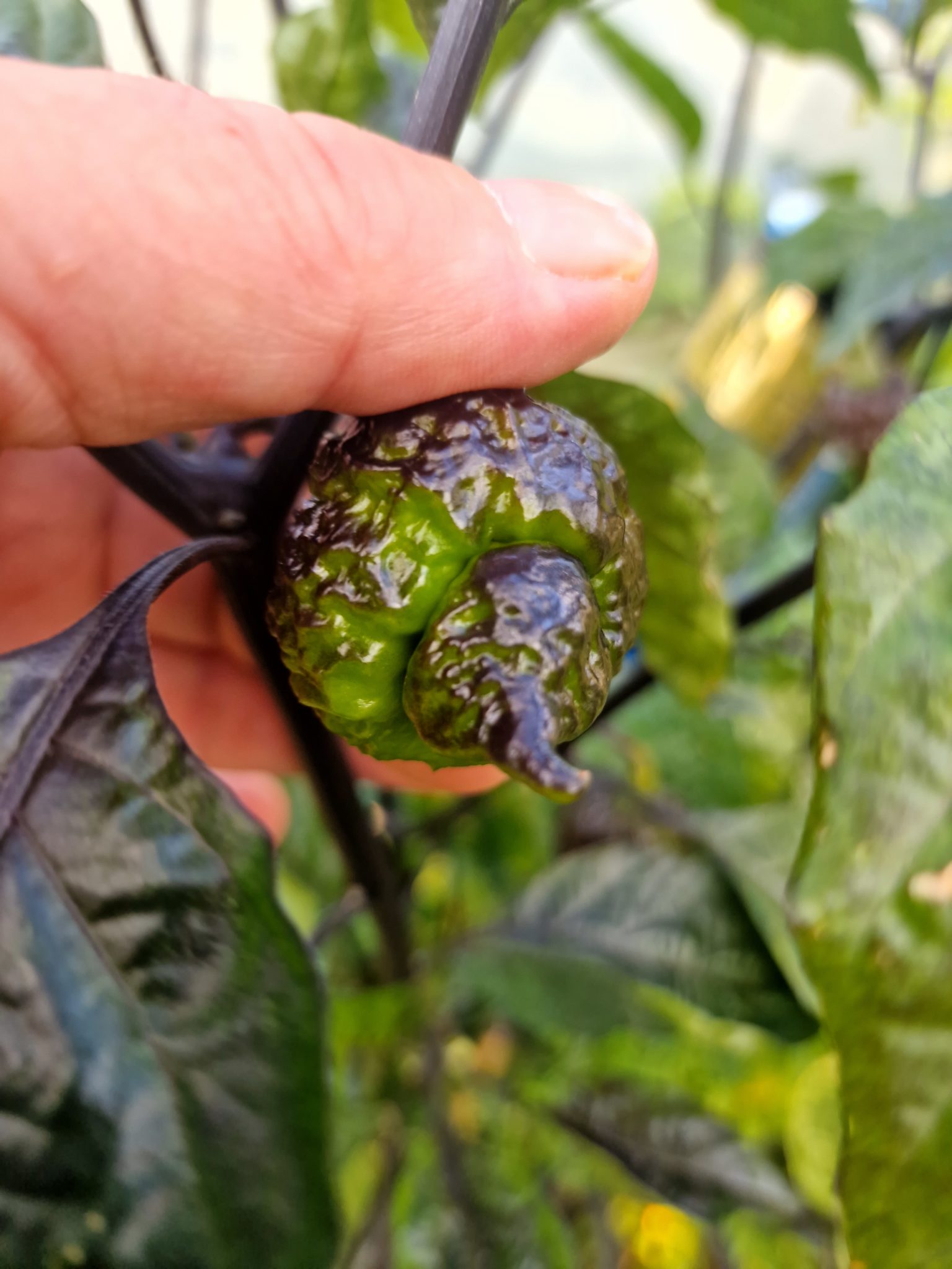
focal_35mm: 23
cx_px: 476
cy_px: 634
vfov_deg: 73.9
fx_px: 843
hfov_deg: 58.9
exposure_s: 1/60
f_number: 1.8
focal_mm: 6.4
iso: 50
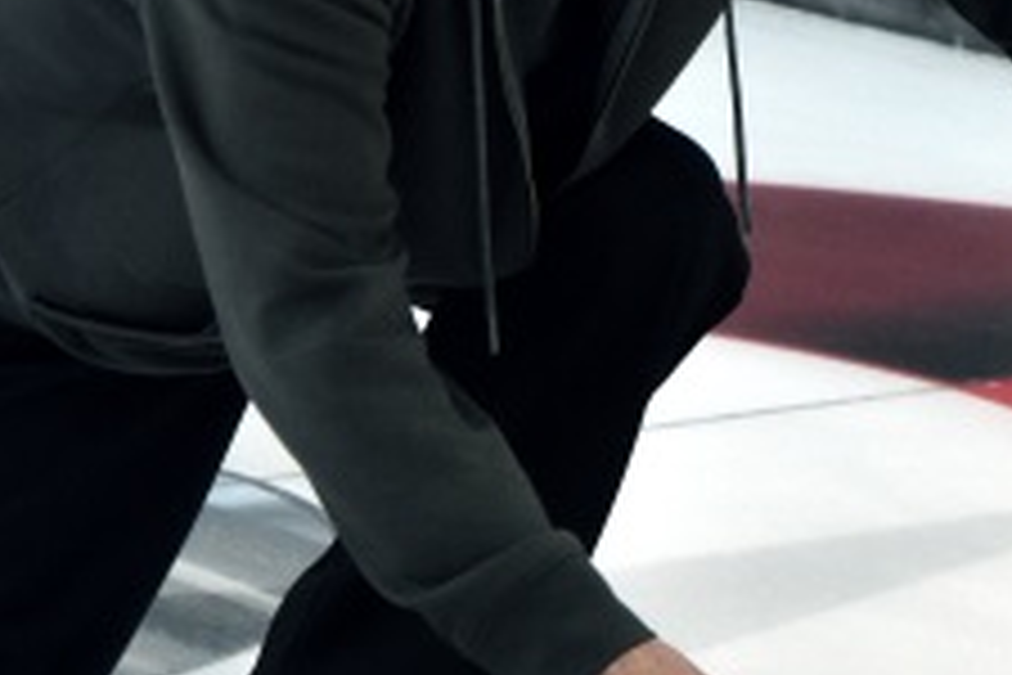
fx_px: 9380
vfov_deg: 4.1
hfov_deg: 6.2
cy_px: 290
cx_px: 711
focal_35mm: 334
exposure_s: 1/250
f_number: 4.5
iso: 1800
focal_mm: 65
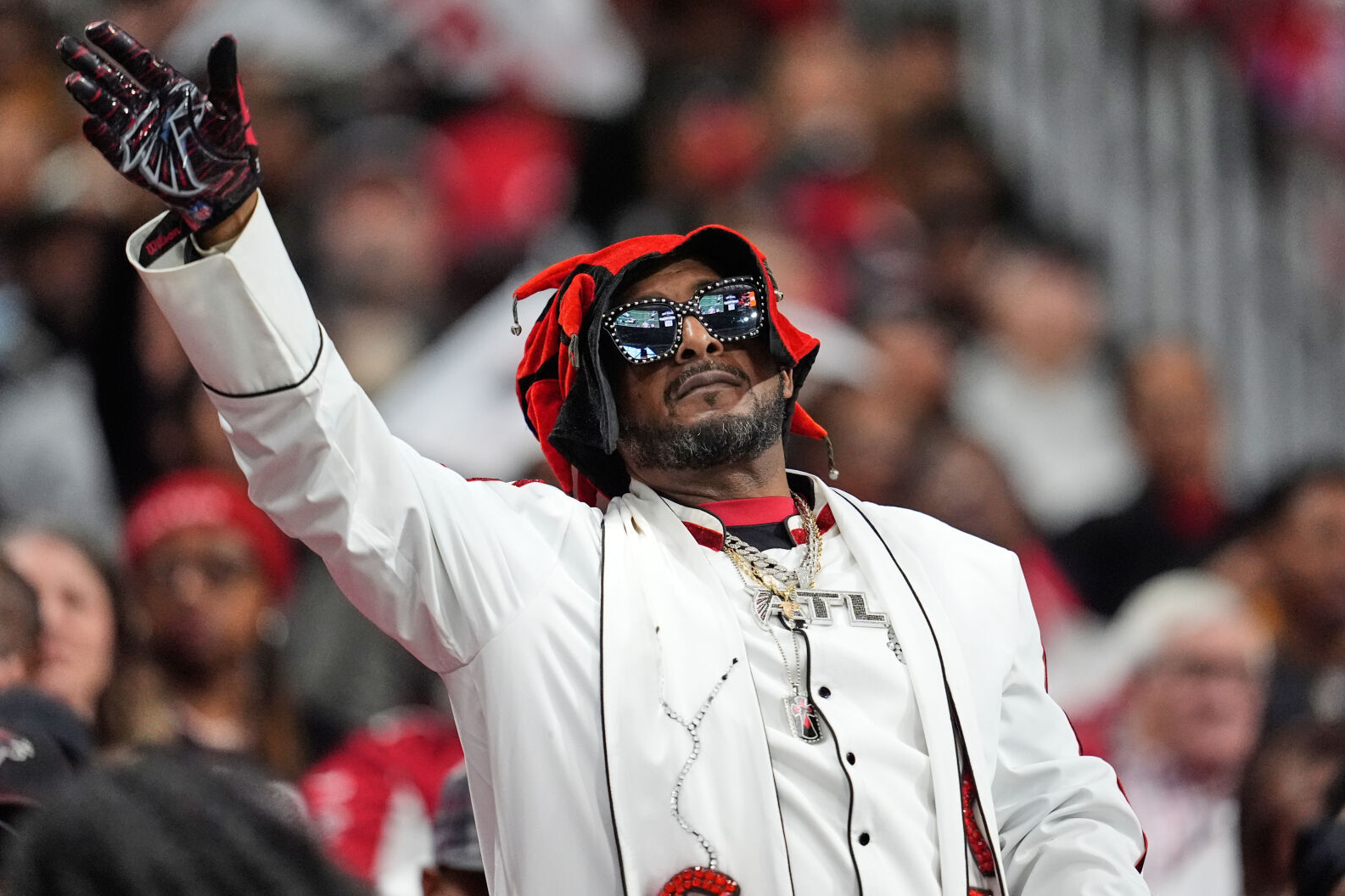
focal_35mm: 445
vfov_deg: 3.1
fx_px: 16621
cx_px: 713
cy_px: 401
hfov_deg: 4.6
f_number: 2.8
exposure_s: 1/2000
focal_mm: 400
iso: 5000
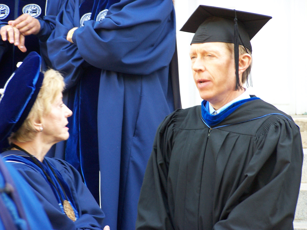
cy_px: 115
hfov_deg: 11.7
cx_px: 154
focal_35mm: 169
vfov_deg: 8.8
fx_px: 1499
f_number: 3.2
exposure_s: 1/40
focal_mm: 28
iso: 140
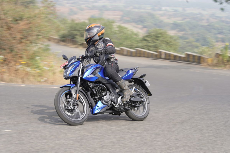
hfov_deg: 20.4
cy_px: 76
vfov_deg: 13.7
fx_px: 639
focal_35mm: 100
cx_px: 115
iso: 160
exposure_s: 1/125
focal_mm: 100
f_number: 9
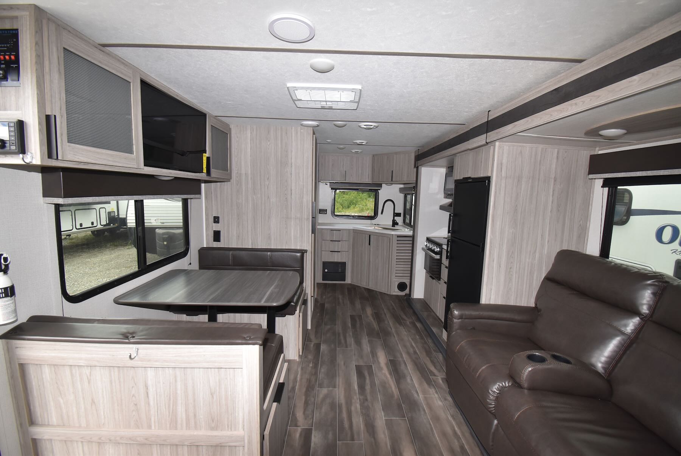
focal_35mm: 15
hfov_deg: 100.3
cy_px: 228
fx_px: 284
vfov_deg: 77.5
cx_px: 340
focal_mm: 10
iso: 640
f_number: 5.6
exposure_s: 1/125
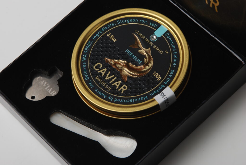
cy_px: 82
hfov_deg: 13.9
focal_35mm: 147
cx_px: 123
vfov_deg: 9.4
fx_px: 1005
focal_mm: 98
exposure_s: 1/100
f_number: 10
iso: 100
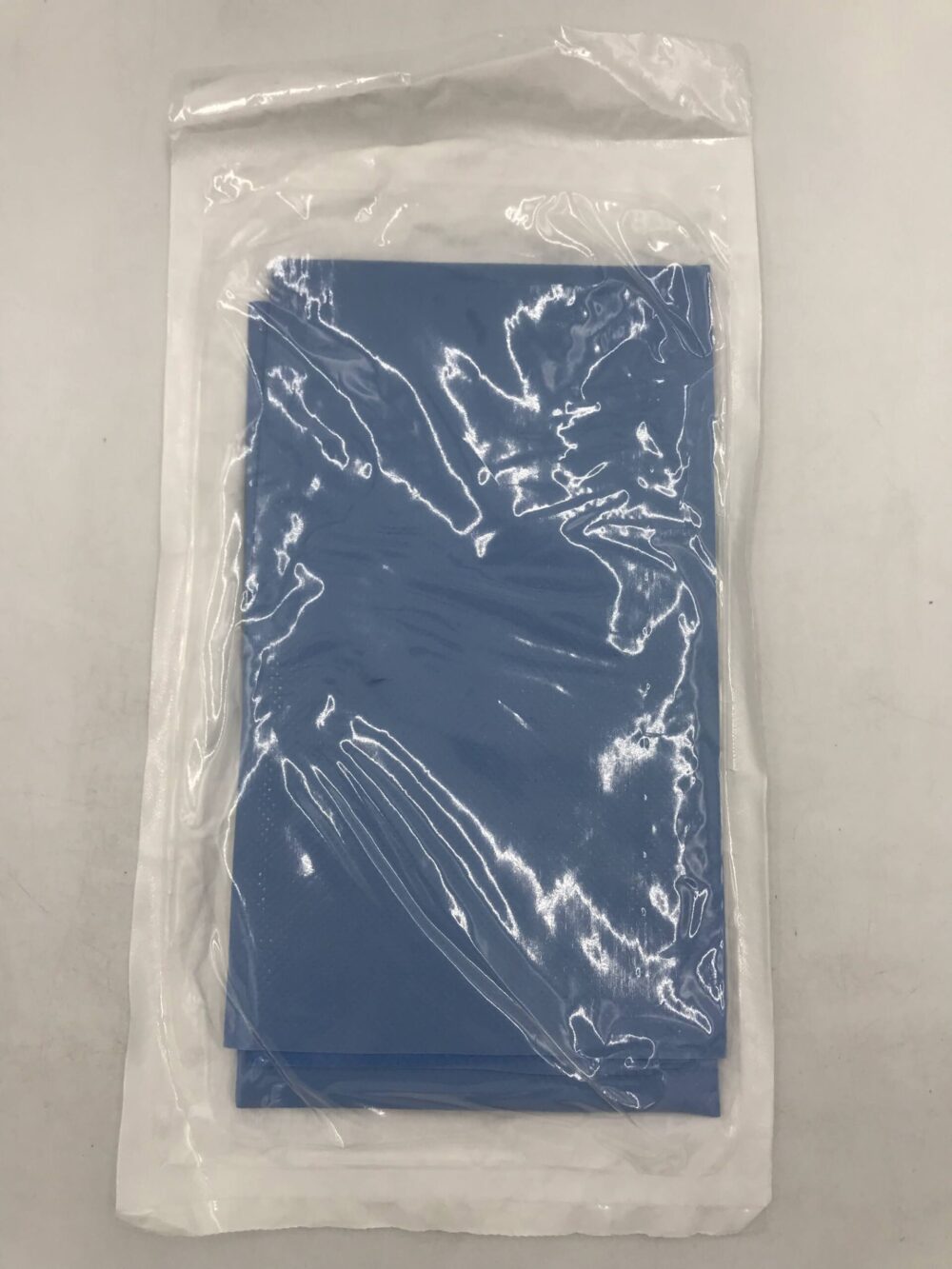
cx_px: 476
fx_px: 1027
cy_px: 634
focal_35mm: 28
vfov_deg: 63.4
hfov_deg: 49.8
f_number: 1.8
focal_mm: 3.99
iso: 20
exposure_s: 1/257
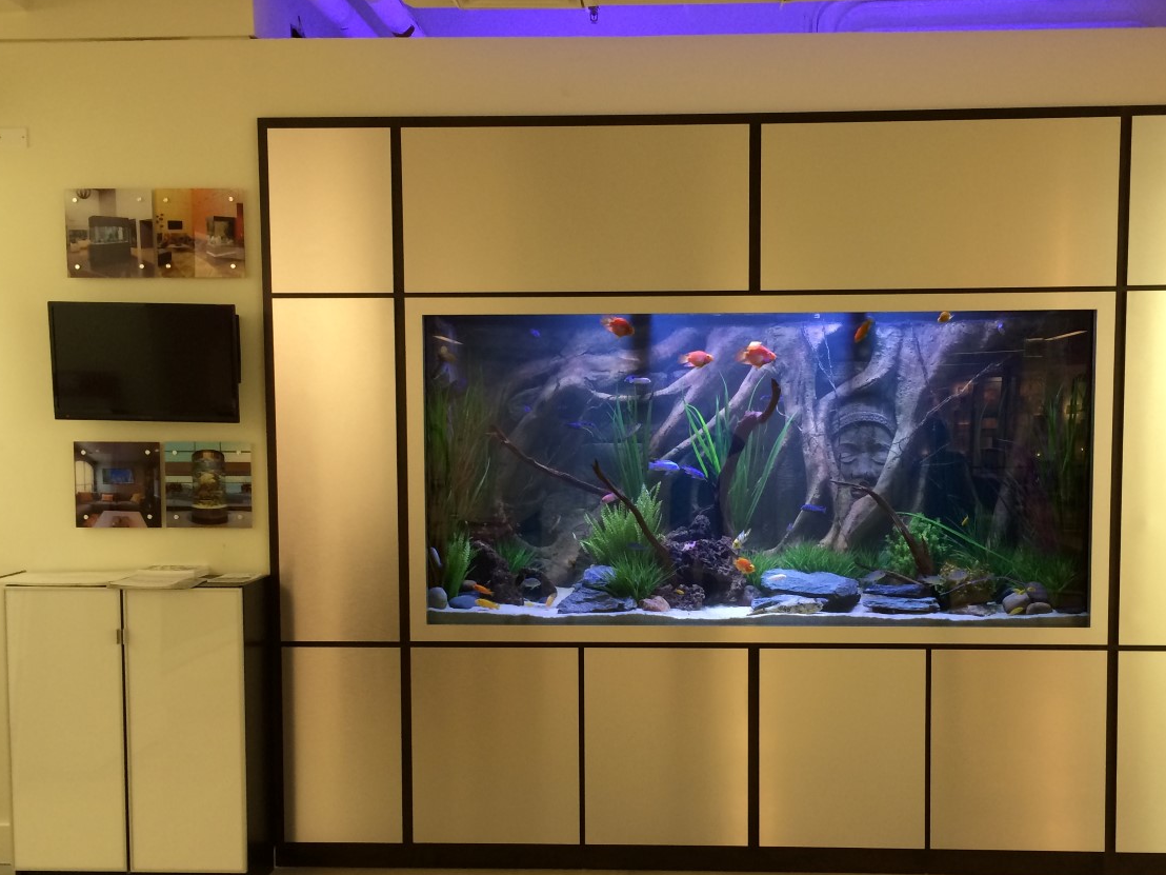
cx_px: 643
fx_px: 1314
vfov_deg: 36.7
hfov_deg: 47.8
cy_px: 509
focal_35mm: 39
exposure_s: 1/30
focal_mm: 4.12
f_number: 2.2
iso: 125
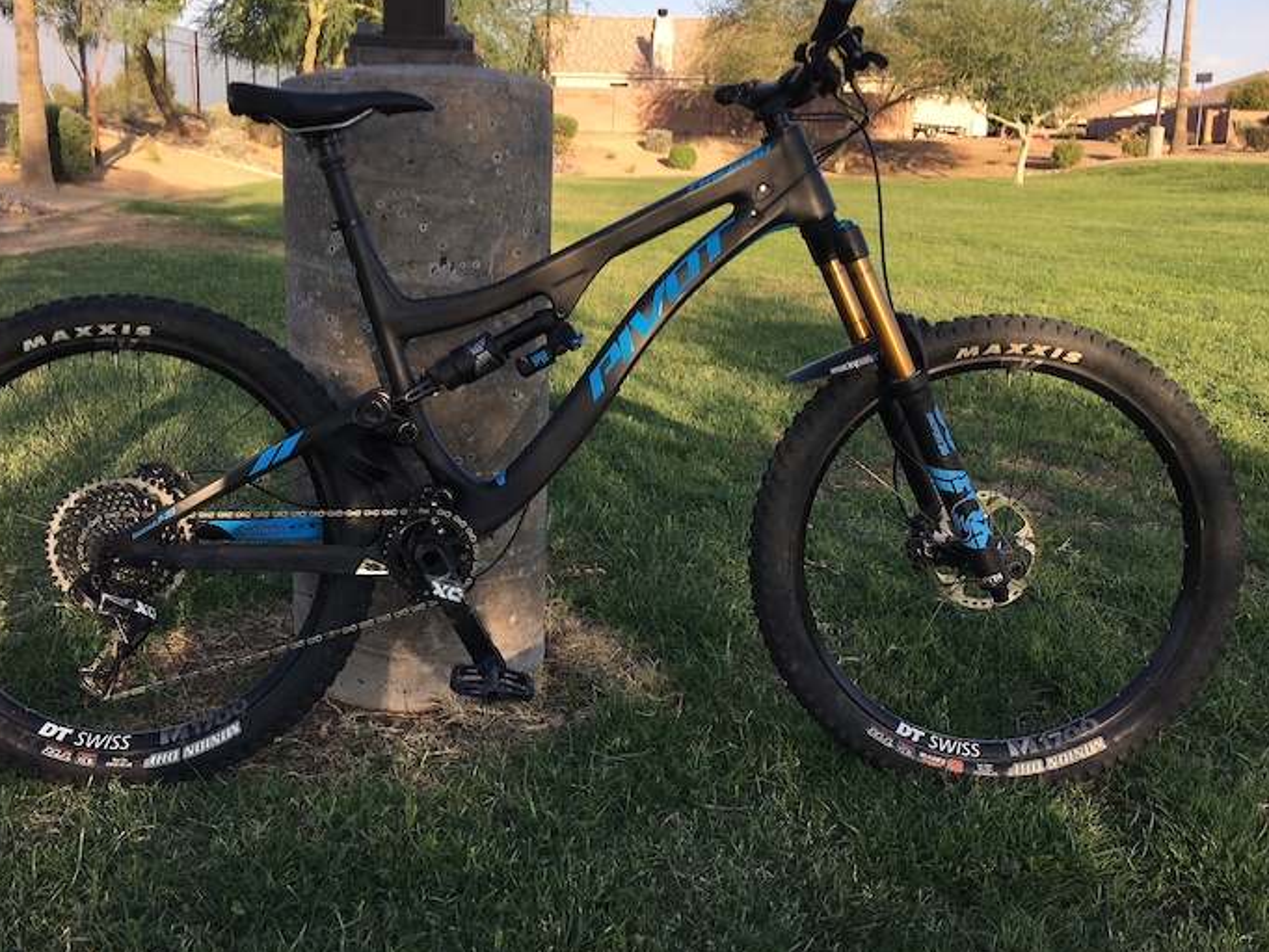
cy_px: 403
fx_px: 1247
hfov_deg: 53.7
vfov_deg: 41.7
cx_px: 536
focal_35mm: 34
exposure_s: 1/496
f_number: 2.2
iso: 25
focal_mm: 4.15
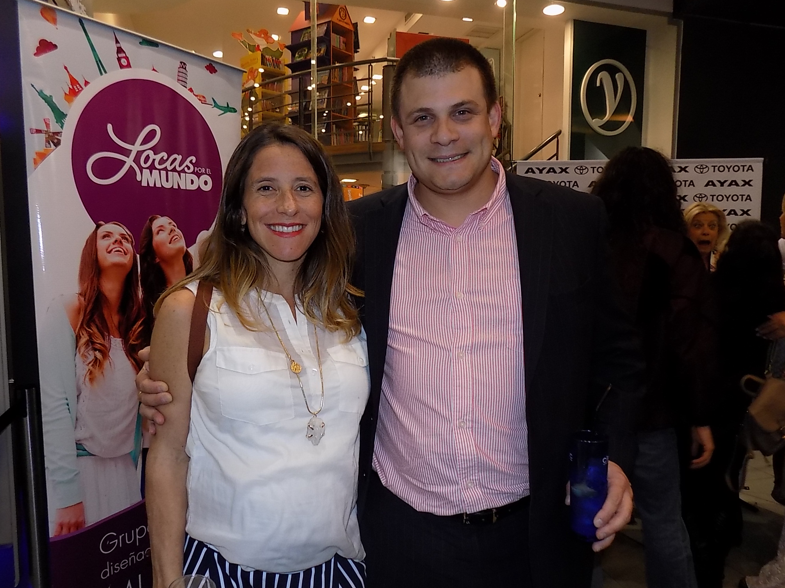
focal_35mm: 26
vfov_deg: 53.0
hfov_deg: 67.3
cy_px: 302
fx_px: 590
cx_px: 377
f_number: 3.1
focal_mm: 4
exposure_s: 1/30
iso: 200
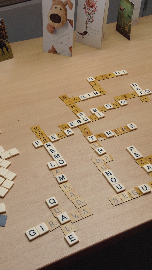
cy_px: 135
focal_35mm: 49
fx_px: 351
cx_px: 61
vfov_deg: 42.1
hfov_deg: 24.4
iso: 32
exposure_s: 1/253
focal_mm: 3.3
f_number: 2.4
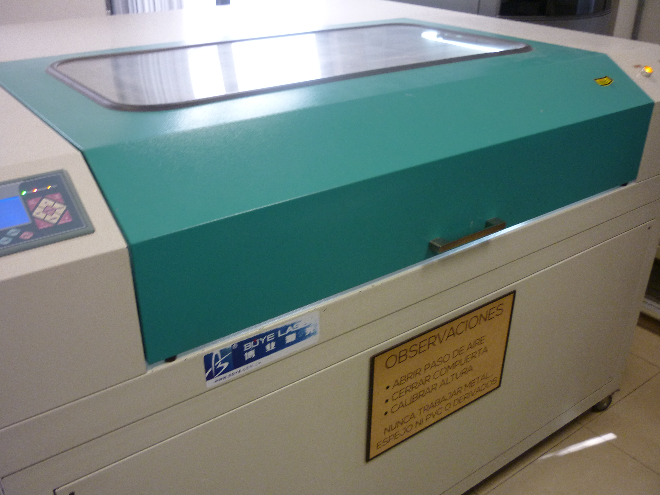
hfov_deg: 55.4
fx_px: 629
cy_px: 248
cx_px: 330
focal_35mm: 33
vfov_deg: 42.9
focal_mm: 5.5
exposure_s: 1/30
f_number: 2.8
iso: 160
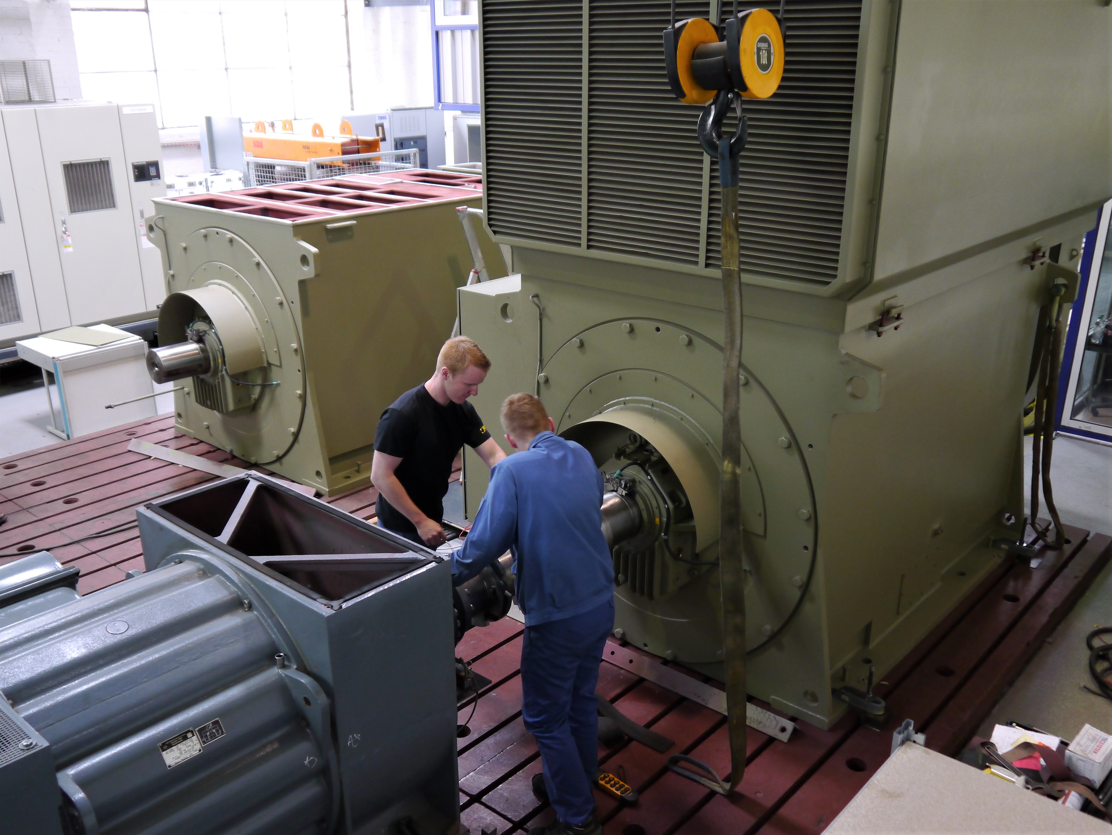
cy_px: 418
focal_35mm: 28
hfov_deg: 63.4
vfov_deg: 49.8
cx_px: 556
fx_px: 900
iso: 640
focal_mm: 14
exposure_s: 1/60
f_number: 3.5
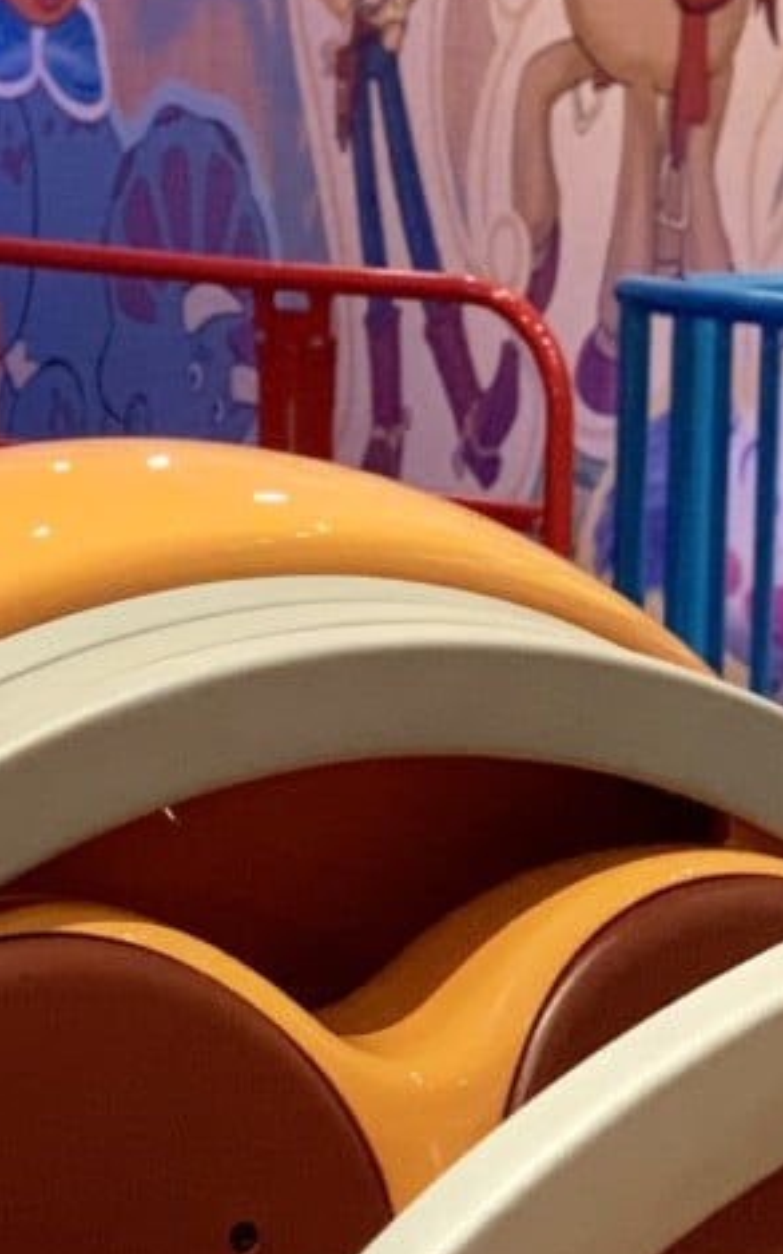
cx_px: 88
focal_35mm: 141
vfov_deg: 14.7
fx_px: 4816
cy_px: 1008
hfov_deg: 9.3
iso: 640
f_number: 2.4
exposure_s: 1/30
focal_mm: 6
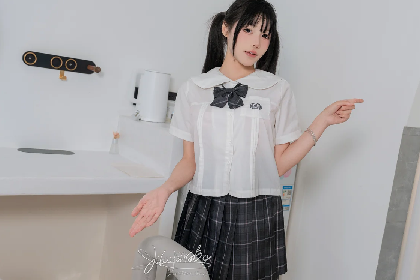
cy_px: 154
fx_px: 525
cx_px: 250
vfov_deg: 29.9
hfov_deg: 43.4
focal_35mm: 45
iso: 200
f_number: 4
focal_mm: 35
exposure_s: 1/100
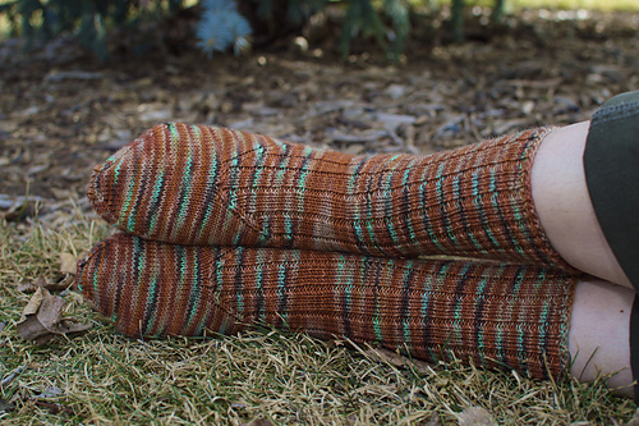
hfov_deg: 37.9
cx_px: 320
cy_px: 213
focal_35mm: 52
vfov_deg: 25.7
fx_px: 932
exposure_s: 1/200
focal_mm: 35
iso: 100
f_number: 5
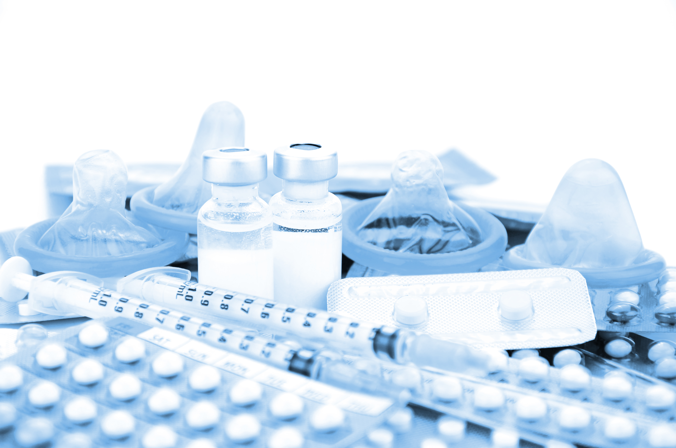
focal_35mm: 135
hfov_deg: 15.2
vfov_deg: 10.1
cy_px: 224
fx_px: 2530
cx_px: 338
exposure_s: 1/60
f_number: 8
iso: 100
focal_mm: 90
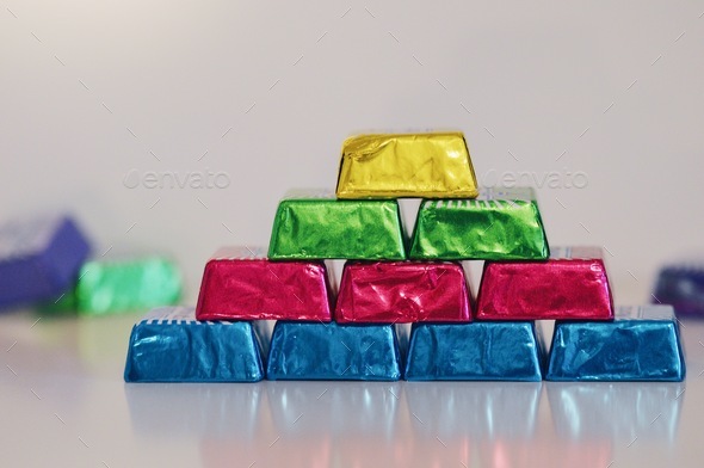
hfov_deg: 15.2
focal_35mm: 135
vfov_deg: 10.1
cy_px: 234
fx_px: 2637
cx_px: 352
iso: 800
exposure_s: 1/60
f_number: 3.3
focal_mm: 90
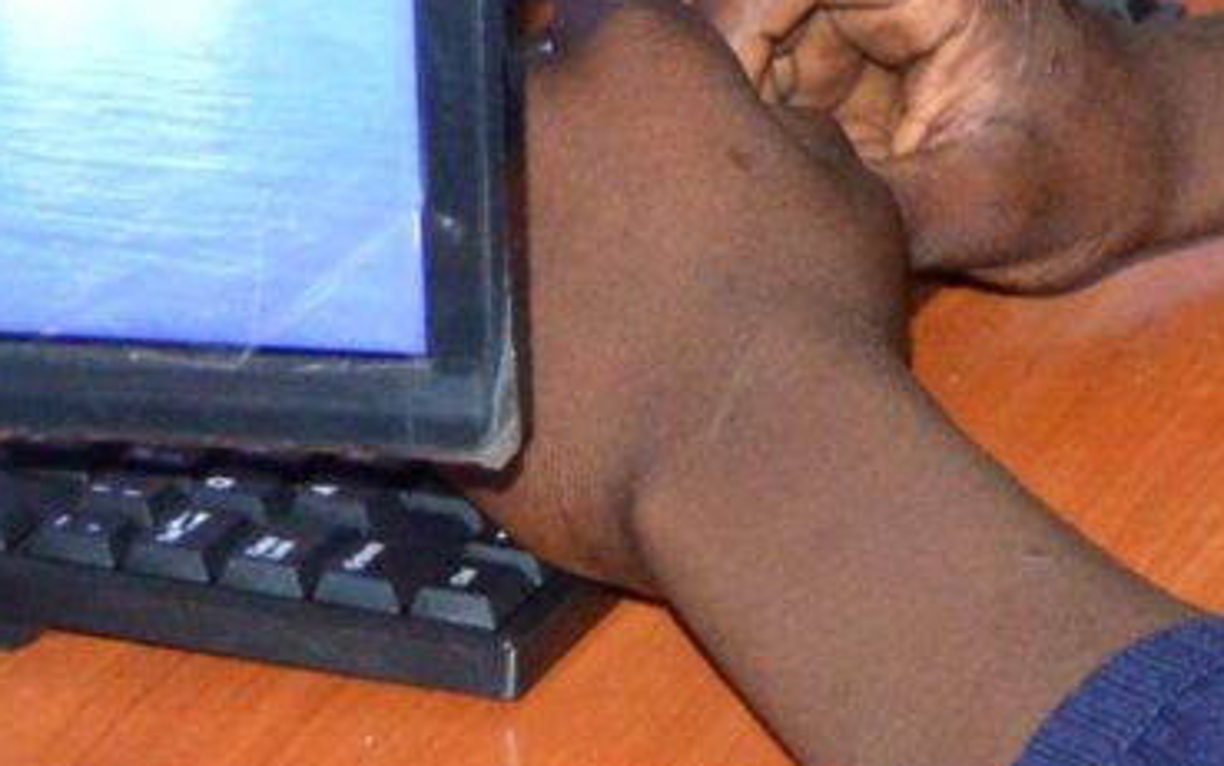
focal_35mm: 244
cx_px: 1950
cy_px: -872
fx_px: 8127
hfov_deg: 8.4
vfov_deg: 5.3
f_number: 3.8
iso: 1000
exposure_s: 1/60
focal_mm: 23
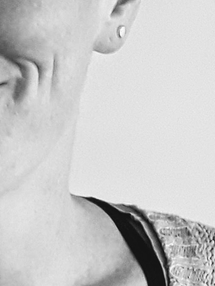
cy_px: 52
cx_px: -60
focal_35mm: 87
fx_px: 720
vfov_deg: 22.2
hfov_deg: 16.1
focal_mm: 1.92
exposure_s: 1/13
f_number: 2.2
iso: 200
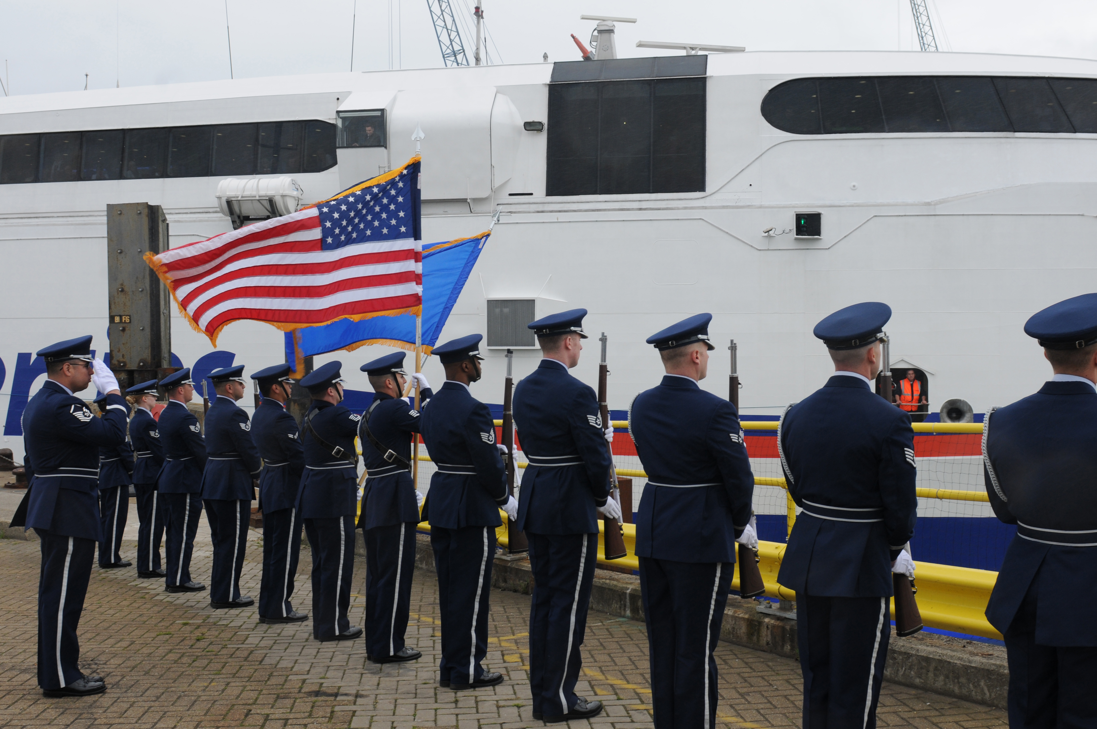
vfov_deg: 36.8
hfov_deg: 53.2
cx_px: 548
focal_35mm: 36
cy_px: 364
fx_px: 1096
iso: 200
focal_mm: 24
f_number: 9
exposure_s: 1/200
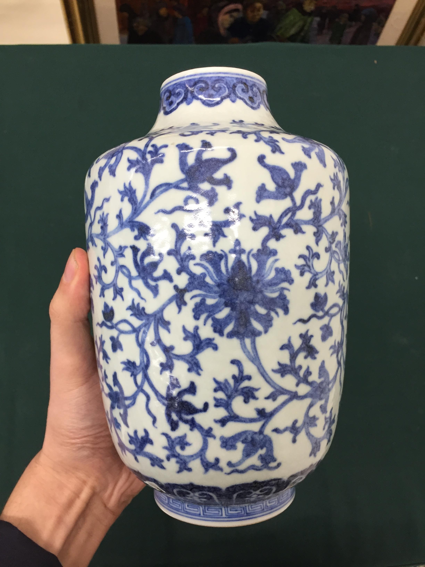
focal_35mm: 29
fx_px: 475
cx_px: 212
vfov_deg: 61.7
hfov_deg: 48.2
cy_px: 284
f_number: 2.2
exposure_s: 1/33
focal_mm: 4.15
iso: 64
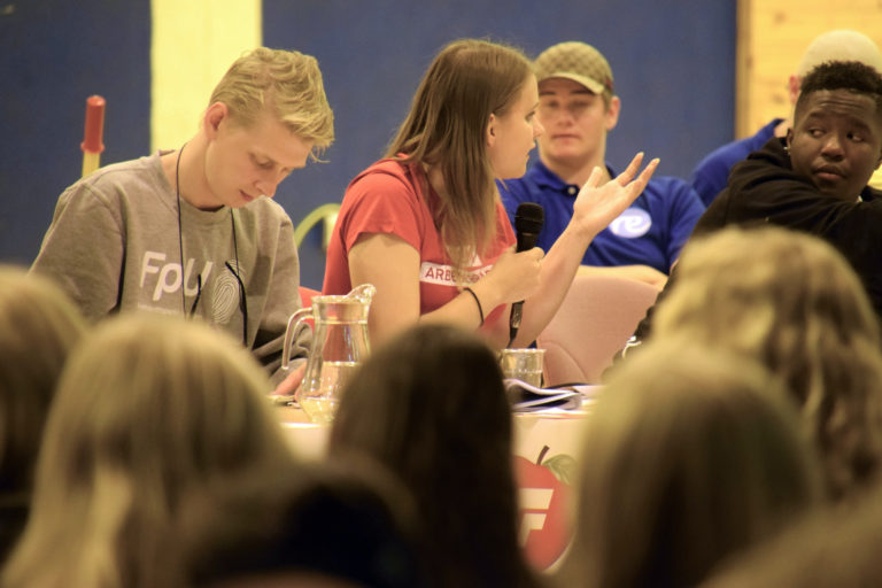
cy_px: 294
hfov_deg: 4.6
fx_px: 11024
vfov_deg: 3.1
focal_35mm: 450
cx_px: 441
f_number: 6.3
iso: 3200
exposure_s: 1/40
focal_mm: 300
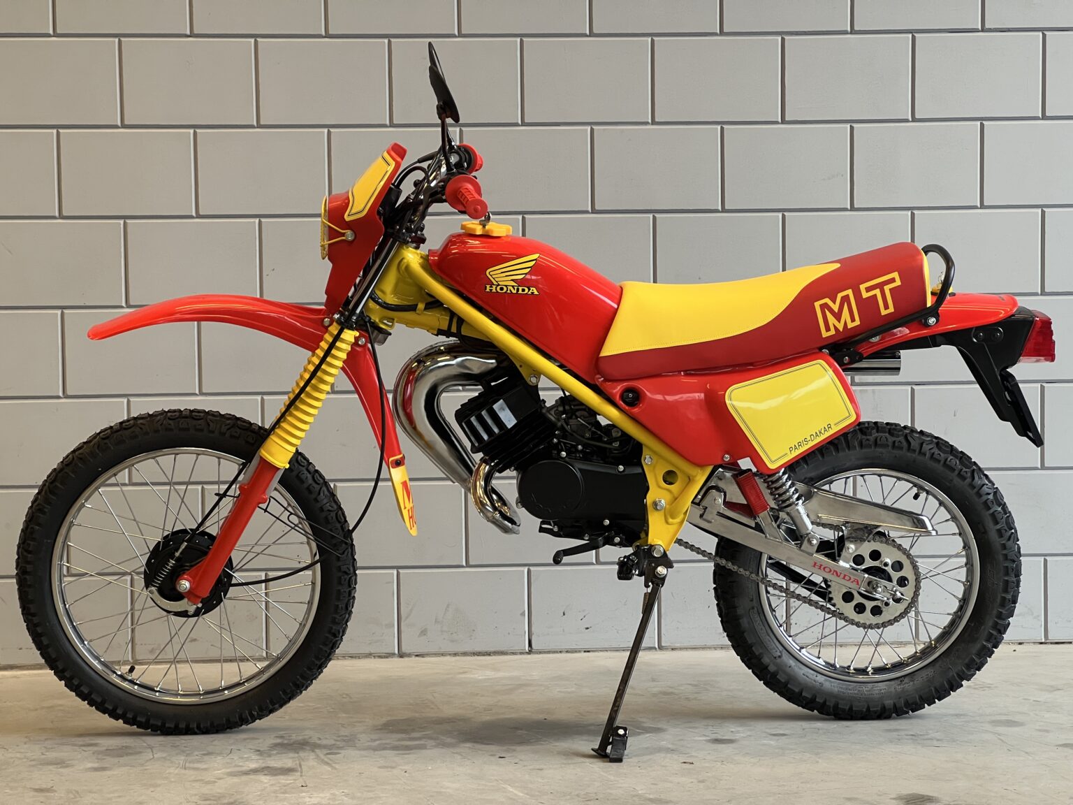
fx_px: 2387
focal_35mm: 77
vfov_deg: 19.1
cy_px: 402
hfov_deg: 25.3
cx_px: 536
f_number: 2.8
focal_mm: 9
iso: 200
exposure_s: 1/100
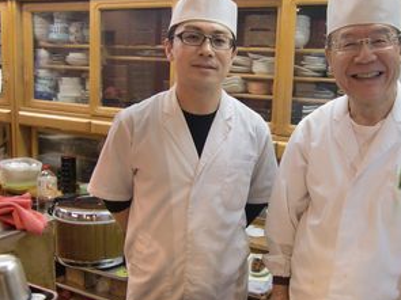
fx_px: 440
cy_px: 151
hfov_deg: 48.1
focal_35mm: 38
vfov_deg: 37.7
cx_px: 271
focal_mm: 4.9
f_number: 2.6
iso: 320
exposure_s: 1/60
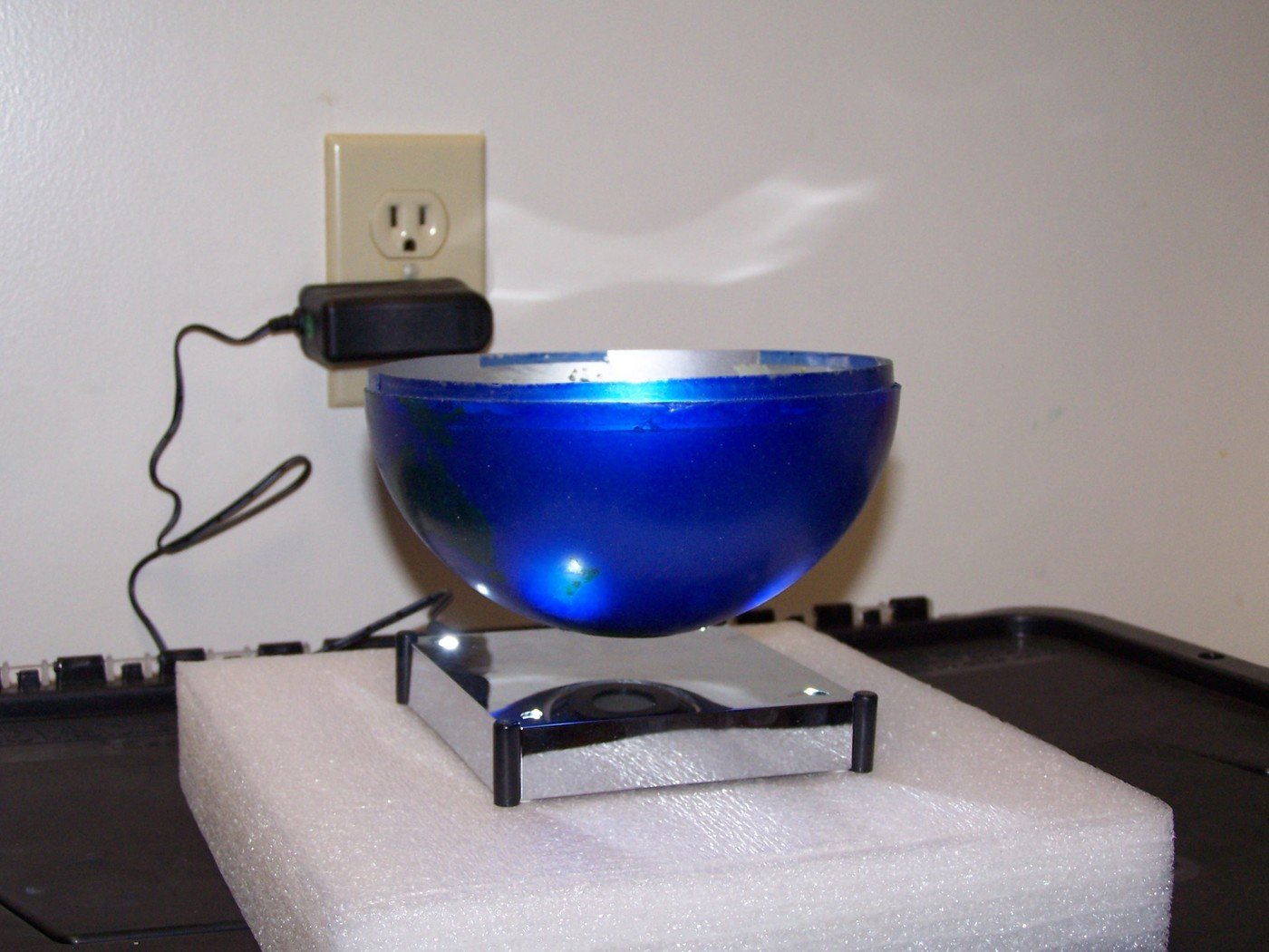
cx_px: 634
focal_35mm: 56
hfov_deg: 34.3
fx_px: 2053
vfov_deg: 26.1
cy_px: 476
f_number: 3.1
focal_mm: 9.3
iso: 140
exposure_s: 1/80
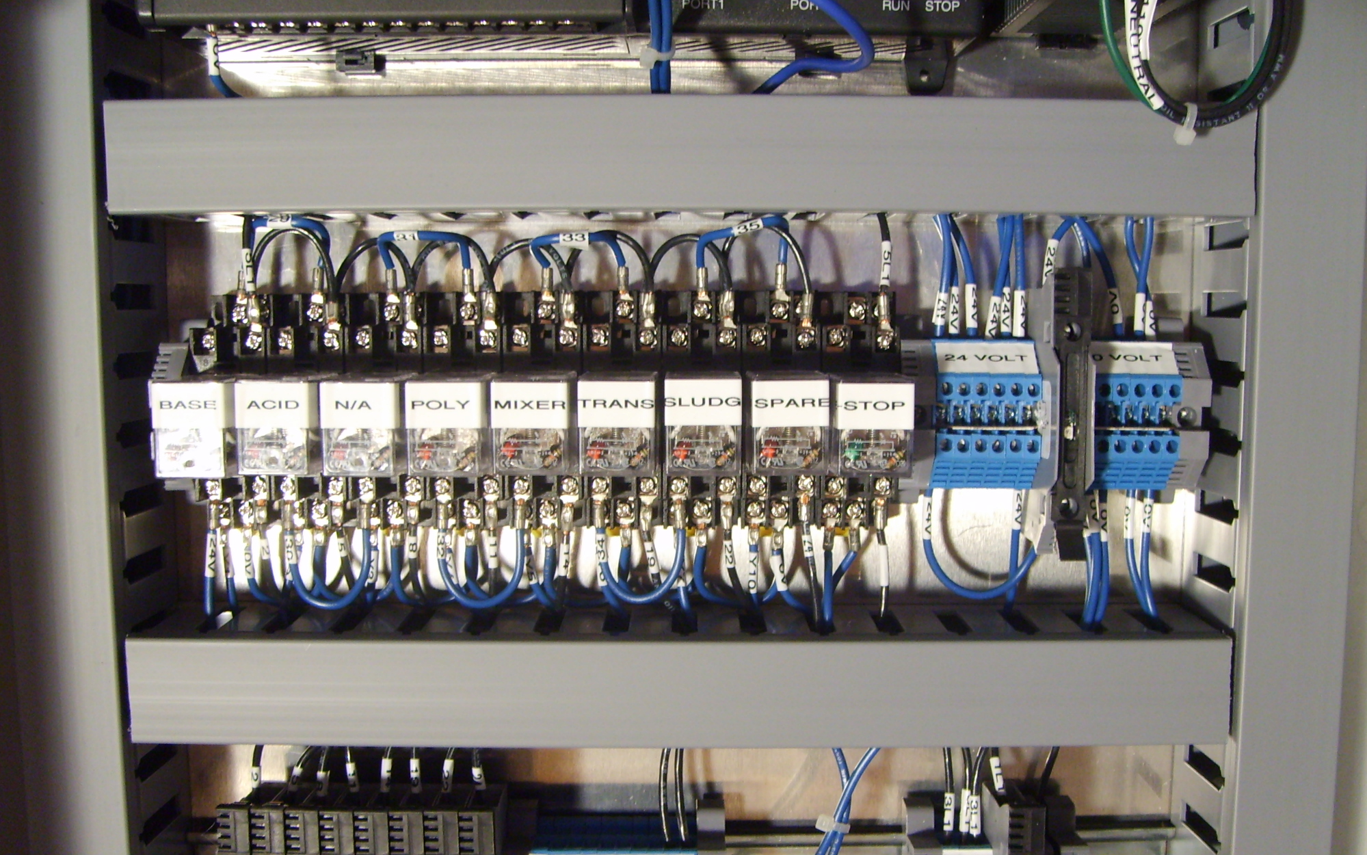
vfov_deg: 33.5
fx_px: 1416
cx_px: 678
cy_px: 503
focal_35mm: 38
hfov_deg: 51.5
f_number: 2.8
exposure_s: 1/8
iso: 140
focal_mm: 5.8
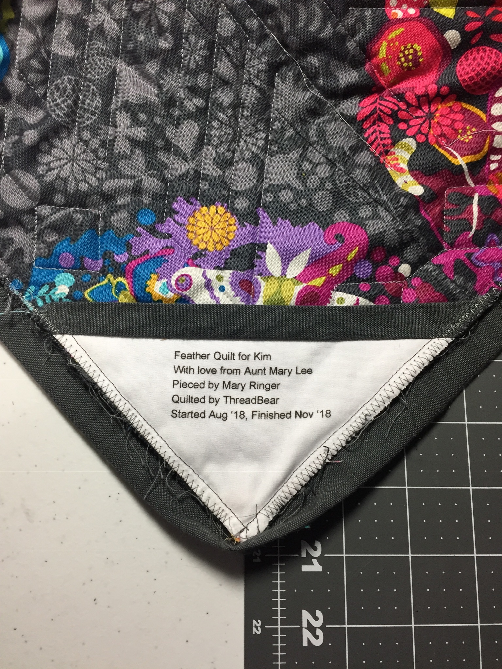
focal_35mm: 29
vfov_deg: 61.7
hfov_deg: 48.2
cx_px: 251
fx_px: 561
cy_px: 334
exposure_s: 1/30
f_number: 2.2
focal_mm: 4.15
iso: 40
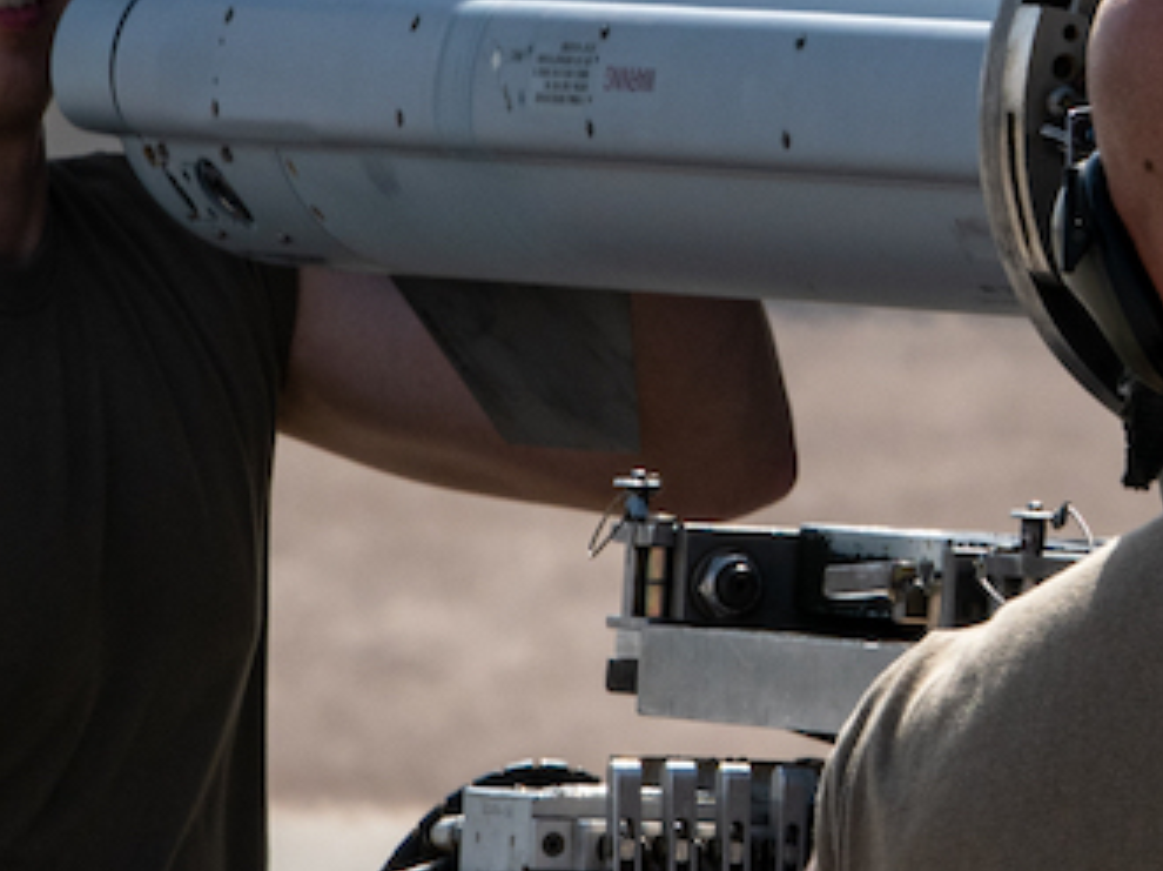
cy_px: 145
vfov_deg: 1.6
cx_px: 1530
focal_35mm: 924
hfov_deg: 2.1
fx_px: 31021
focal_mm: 165
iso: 100
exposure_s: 1/250
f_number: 13
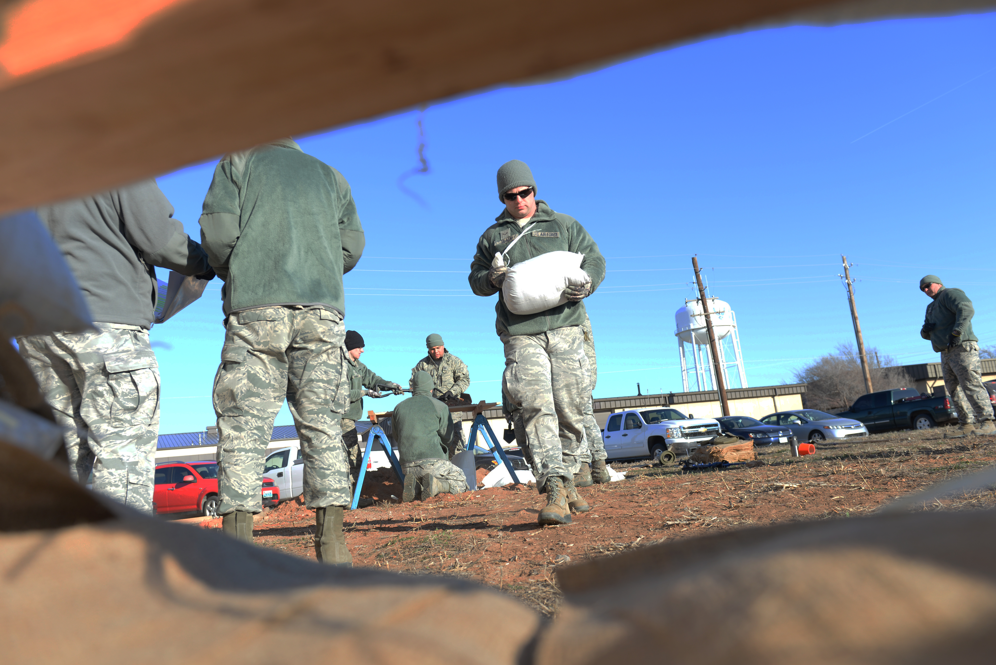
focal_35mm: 31
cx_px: 498
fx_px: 858
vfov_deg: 42.4
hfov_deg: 60.3
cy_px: 332
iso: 250
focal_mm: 31
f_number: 5
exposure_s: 1/500
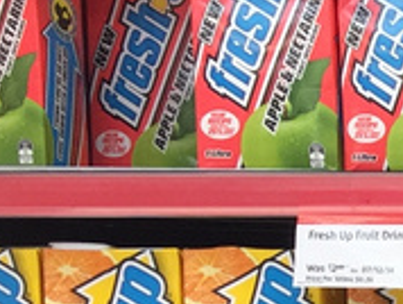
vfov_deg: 7.2
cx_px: 1236
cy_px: 744
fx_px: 2273
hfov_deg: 8.4
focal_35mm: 195
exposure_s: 1/50
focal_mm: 4.15
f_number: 2.2
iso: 32
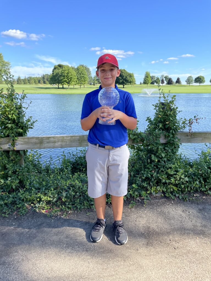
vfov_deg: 67.3
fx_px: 211
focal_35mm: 26
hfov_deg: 53.1
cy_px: 140
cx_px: 106
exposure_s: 1/1855
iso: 32
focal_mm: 4.2
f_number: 1.6
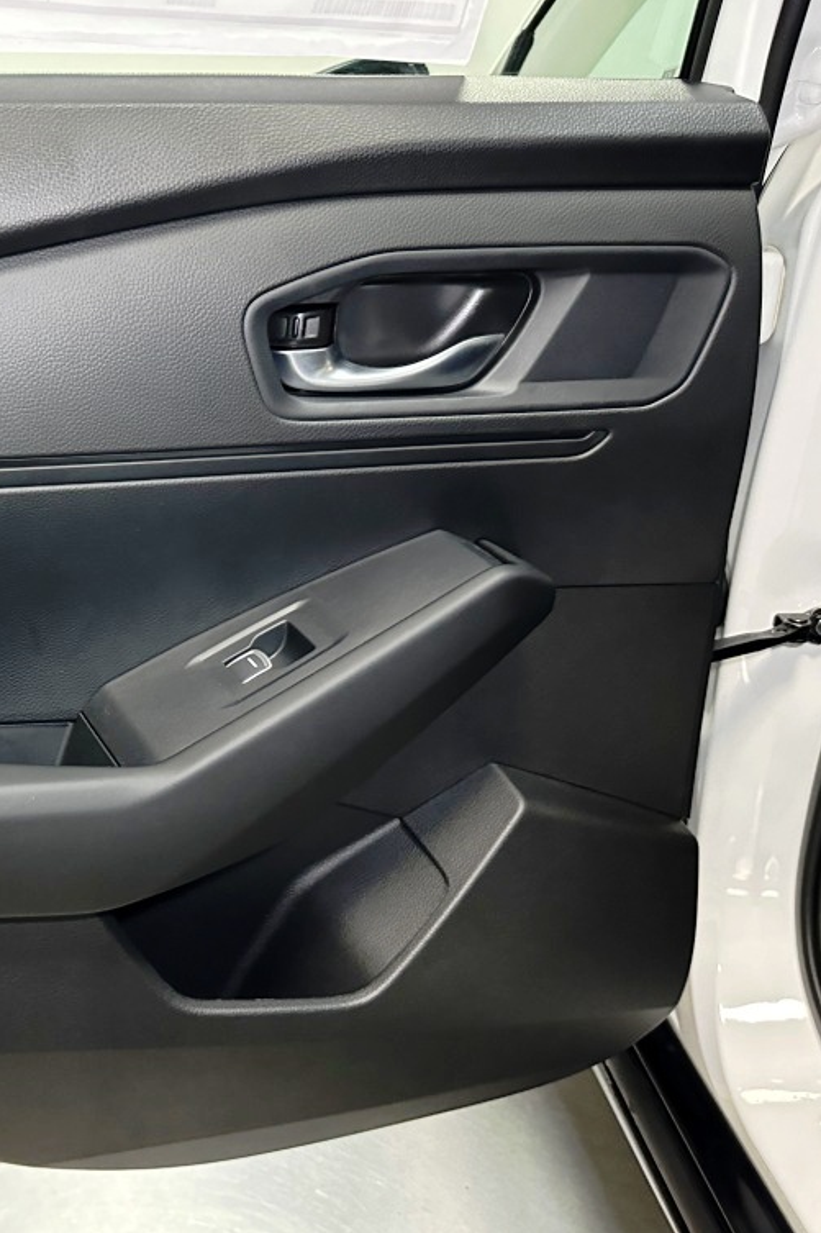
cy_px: 623
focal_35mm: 34
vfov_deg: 55.8
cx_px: -15
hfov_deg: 35.0
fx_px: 1164
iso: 640
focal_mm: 6.86
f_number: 1.78
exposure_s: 1/40
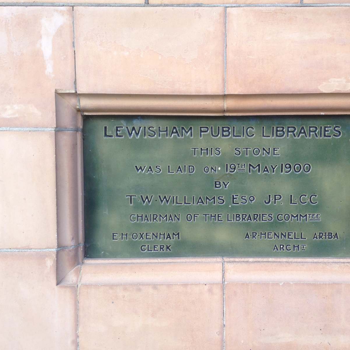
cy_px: 175
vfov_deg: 42.8
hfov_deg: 42.6
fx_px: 446
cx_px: 215
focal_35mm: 39
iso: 50
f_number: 2.4
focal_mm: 4.13
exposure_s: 1/166
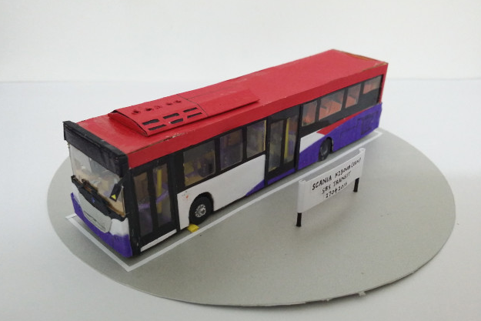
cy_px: 175
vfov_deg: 40.0
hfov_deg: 57.2
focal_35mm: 33
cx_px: 237
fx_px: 441
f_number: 2.2
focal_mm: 4.13
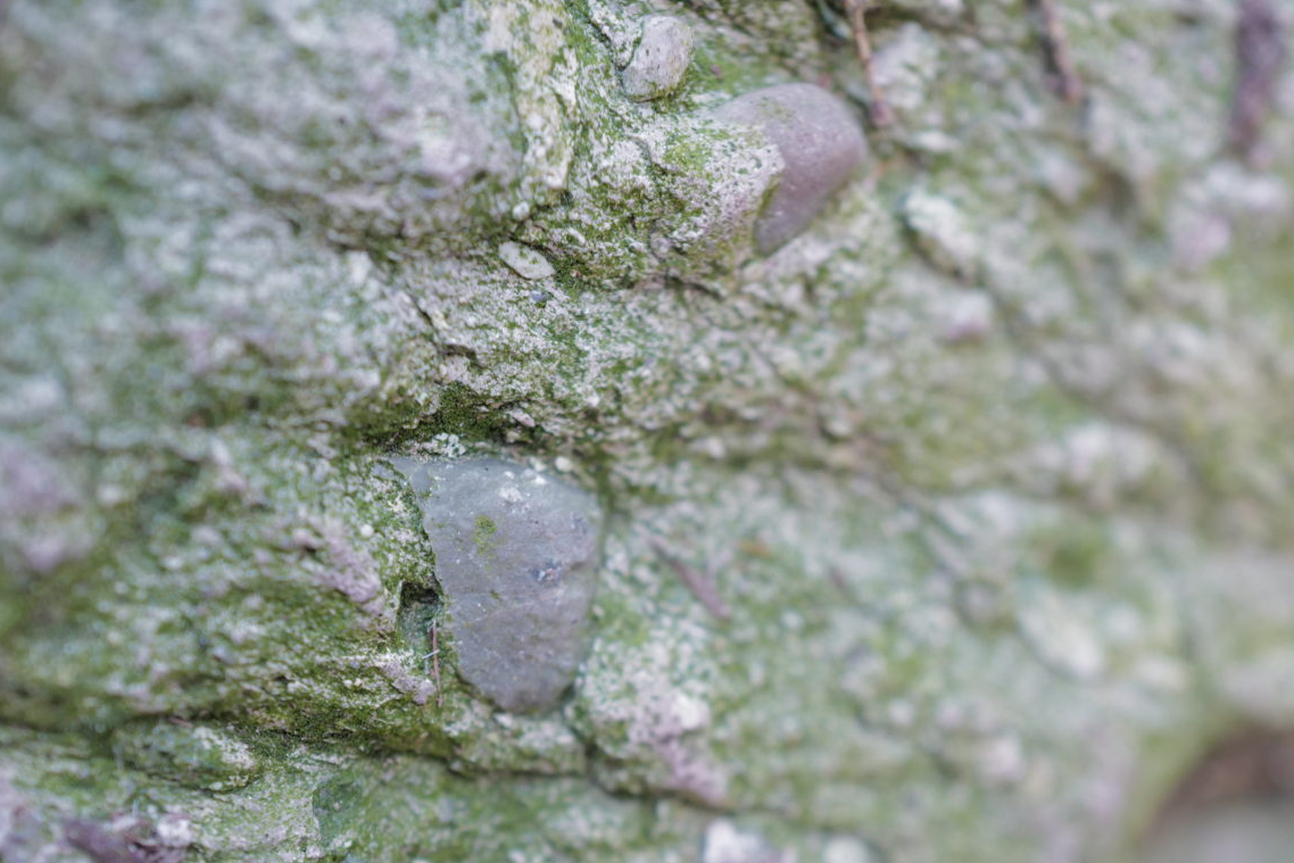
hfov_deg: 31.8
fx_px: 2265
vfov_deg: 21.2
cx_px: 743
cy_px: 725
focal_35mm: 63
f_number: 2.8
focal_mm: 28
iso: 400
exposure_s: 1/100
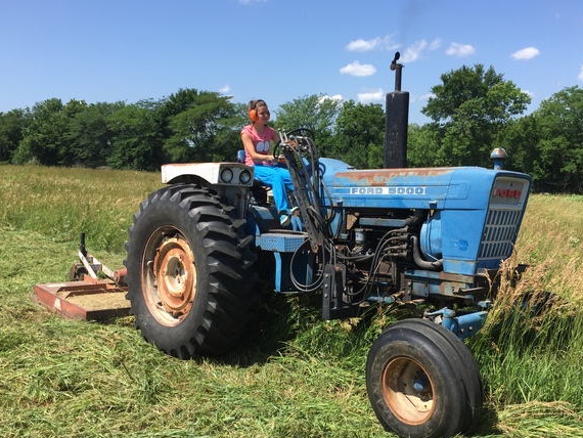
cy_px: 250
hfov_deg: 52.4
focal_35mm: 35
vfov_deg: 40.6
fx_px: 590
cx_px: 341
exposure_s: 1/1647
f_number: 2.2
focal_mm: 4.15
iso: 32
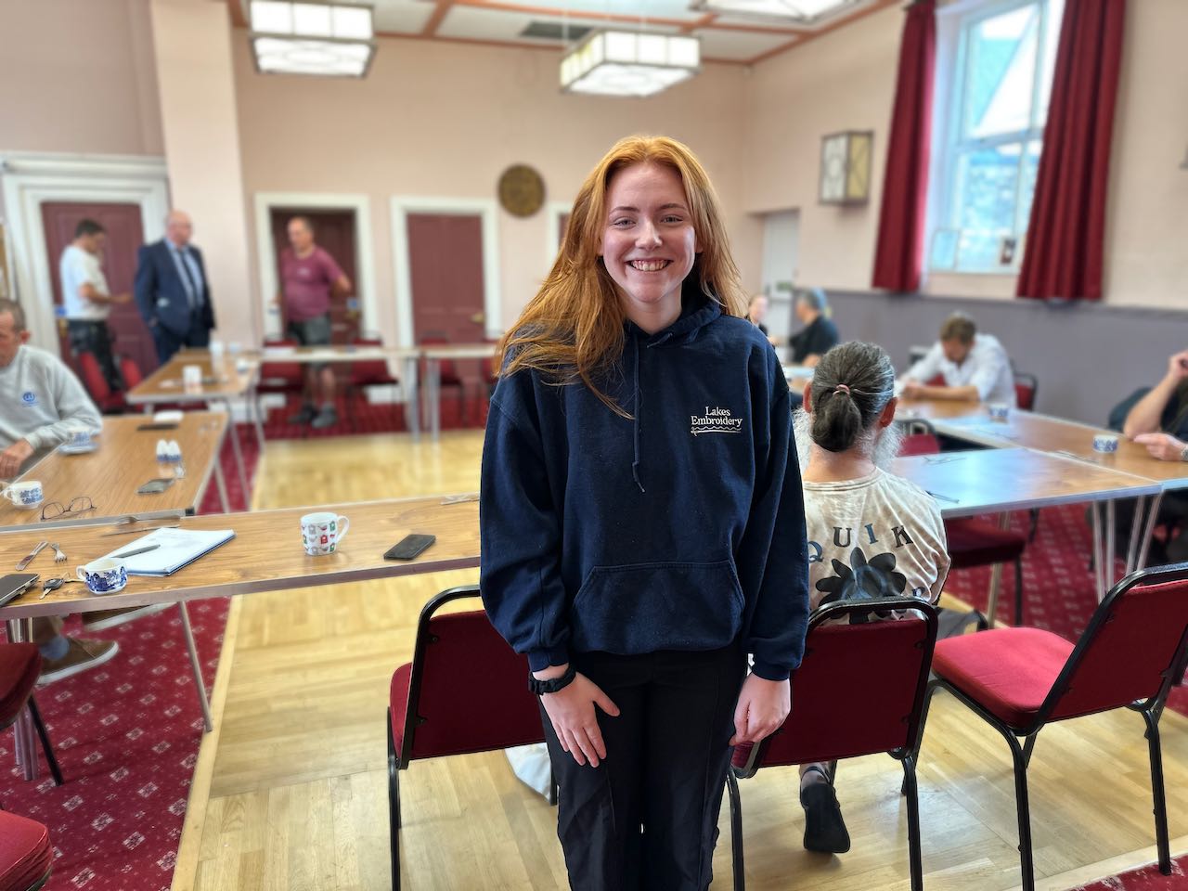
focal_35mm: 24
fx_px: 824
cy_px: 446
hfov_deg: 71.6
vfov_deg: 56.8
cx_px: 594
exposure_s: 1/50
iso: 160
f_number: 1.78
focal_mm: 6.86
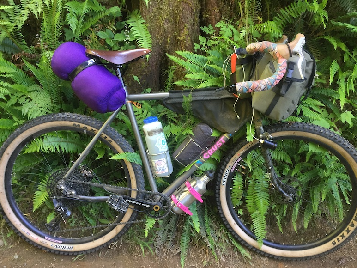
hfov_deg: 60.0
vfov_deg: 46.8
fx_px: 309
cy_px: 138
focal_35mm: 30
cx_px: 182
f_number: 2.2
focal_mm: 4.15
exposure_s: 1/30
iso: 100
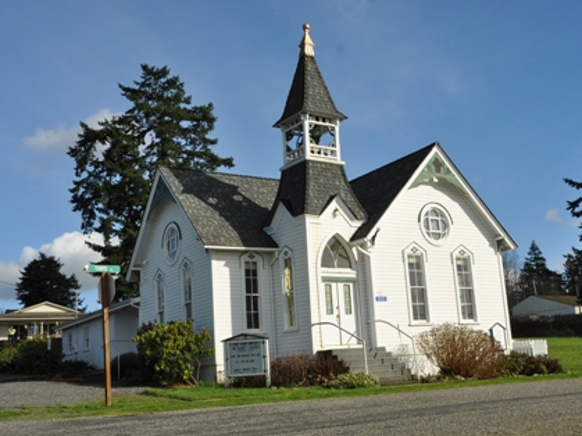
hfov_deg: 43.8
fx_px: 723
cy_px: 220
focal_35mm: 43
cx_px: 312
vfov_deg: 33.6
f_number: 10
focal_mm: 26
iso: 200
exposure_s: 1/400
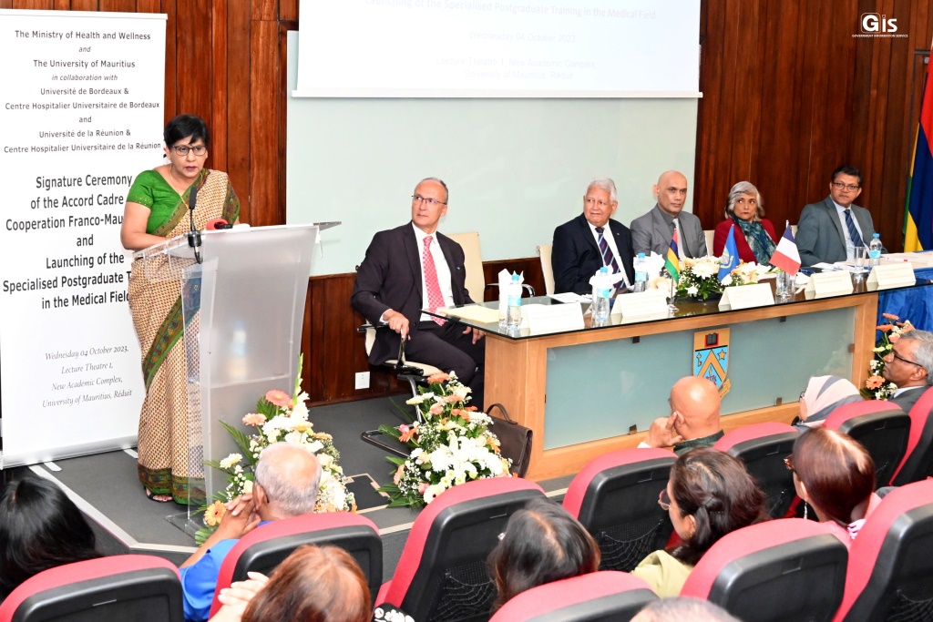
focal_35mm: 35
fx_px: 907
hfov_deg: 54.4
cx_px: 466
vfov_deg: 37.9
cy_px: 311
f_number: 8
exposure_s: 1/160
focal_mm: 35
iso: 6400
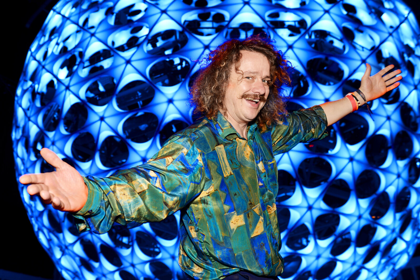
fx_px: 420
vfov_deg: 36.9
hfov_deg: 53.1
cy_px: 140
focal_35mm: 36
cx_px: 210
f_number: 5.6
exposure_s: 1/6
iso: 400
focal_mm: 36
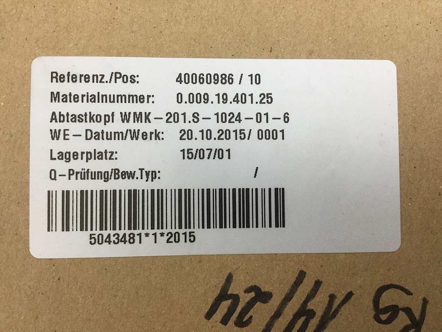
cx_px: 221
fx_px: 396
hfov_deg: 58.3
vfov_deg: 45.4
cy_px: 166
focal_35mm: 31
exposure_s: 1/33
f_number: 2.4
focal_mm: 3.3
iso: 50
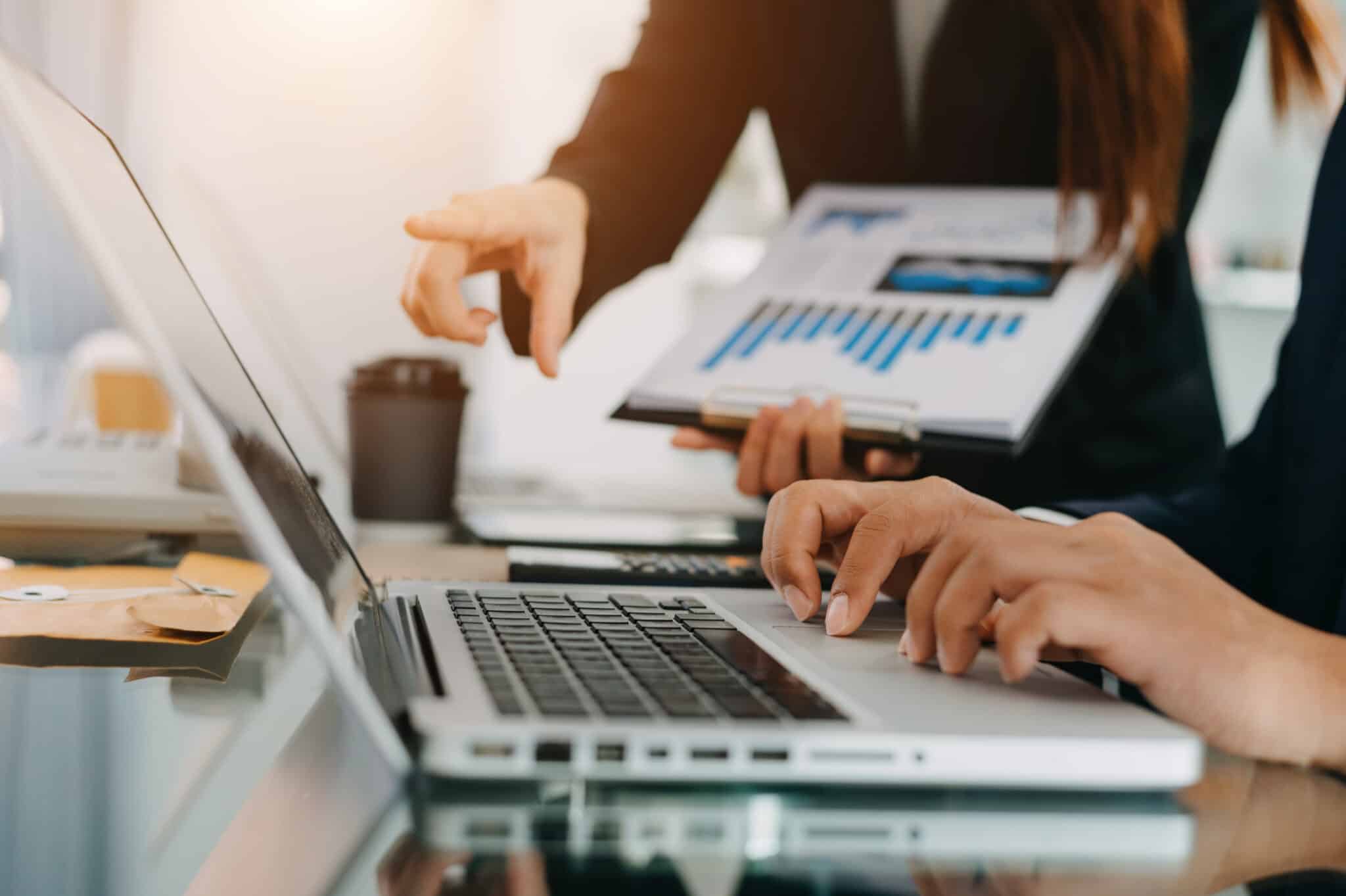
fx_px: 1868
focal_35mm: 50
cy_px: 448
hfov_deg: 39.6
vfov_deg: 27.0
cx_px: 673
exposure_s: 1/200
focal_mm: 50
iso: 320
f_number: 2.8
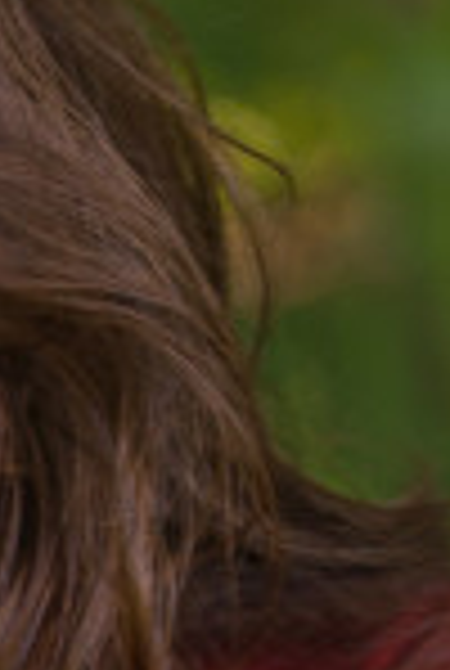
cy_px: 596
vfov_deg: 2.2
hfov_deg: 1.5
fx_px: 17552
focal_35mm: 941
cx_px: -504
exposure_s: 1/60
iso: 100
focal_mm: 125
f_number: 2.8
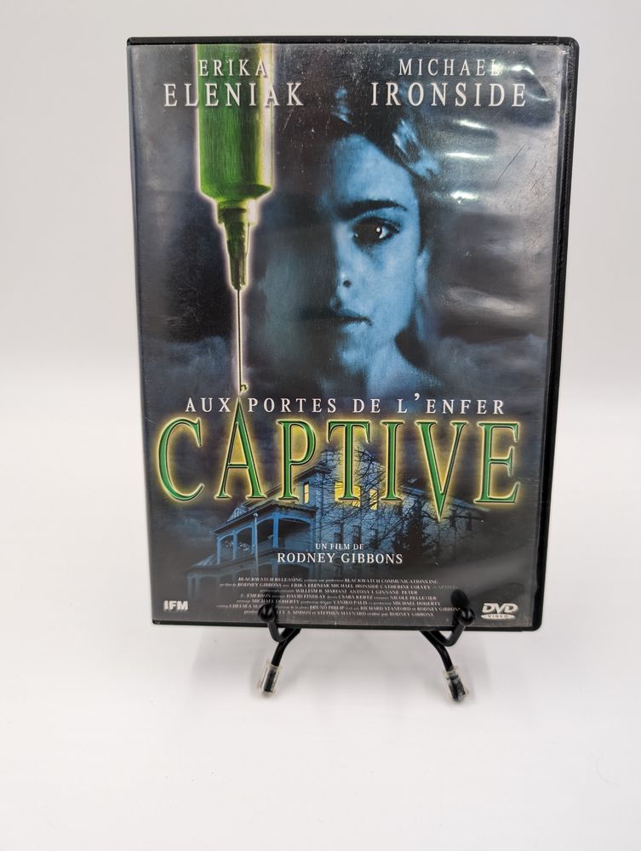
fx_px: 591
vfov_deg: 71.5
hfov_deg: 56.9
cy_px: 426
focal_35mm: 24
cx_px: 320
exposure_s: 1/84.1
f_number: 1.68
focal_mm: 6.9
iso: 144
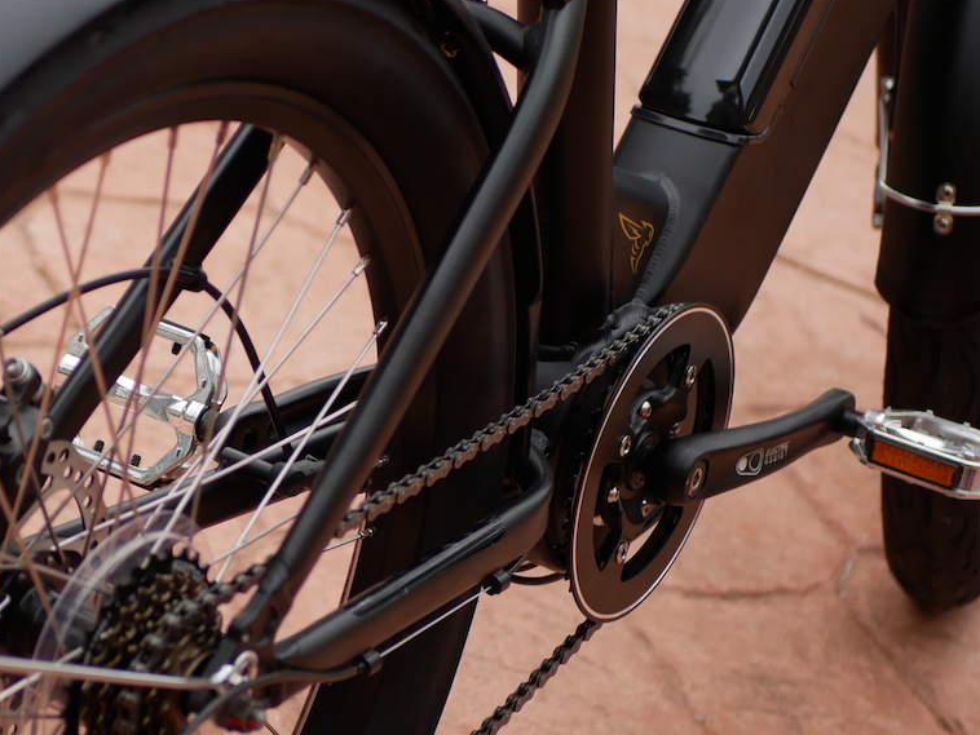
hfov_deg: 19.6
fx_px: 2804
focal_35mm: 99
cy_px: 367
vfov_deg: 14.9
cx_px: 216
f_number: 1.7
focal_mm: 25
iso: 200
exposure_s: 1/125
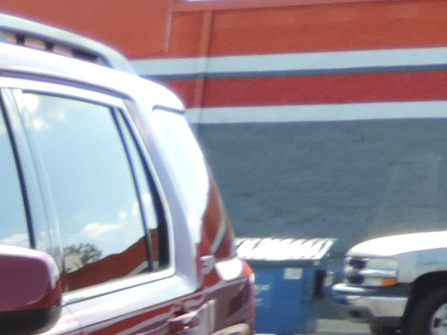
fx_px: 1679
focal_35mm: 130
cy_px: 785
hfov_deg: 12.6
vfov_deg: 10.1
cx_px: -552
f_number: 3
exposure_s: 1/400
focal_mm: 4.3
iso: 80
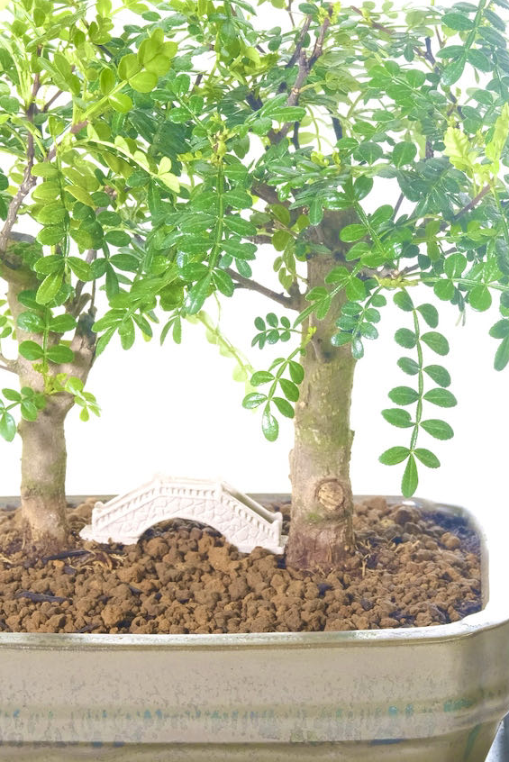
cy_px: 322
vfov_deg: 11.0
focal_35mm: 186
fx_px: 3940
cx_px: 197
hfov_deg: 7.4
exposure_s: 1/13
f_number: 13
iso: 2000
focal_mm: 81.9
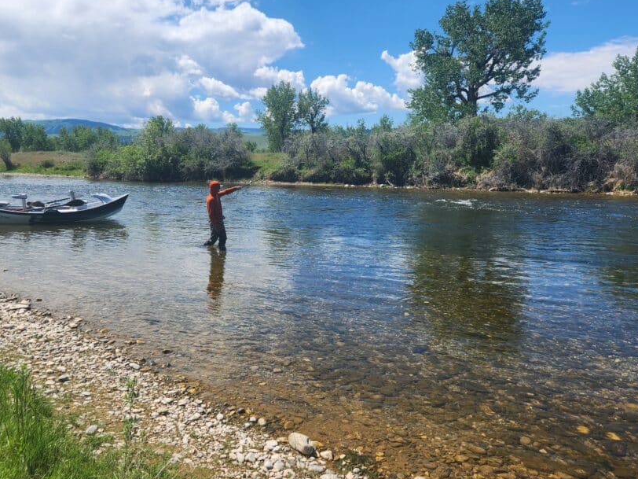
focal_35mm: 29
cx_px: 263
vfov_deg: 48.2
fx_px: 534
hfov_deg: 61.3
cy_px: 230
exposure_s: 1/1619
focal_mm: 5.4
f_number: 1.8
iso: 20
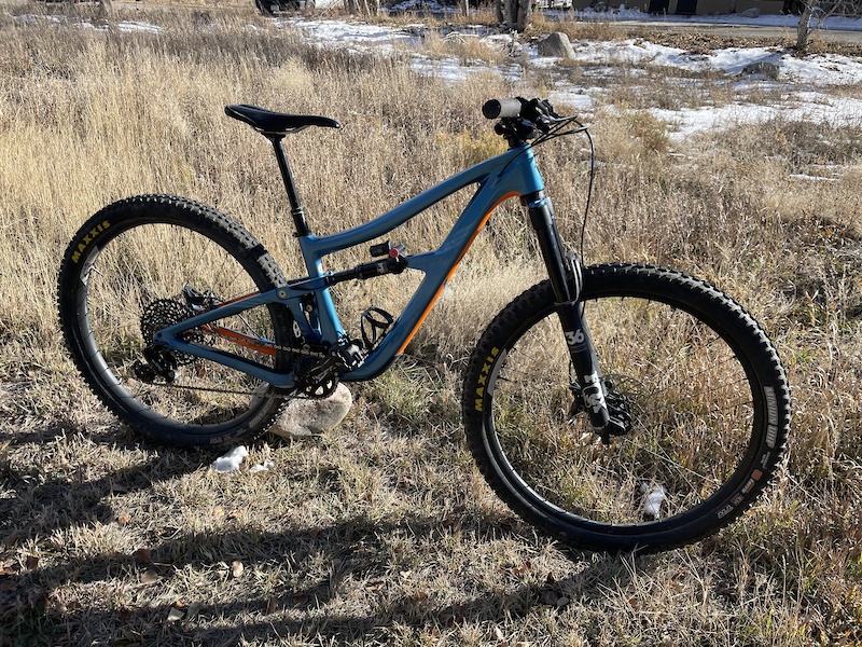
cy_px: 324
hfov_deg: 67.3
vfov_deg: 53.1
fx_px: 647
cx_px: 431
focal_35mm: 26
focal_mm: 4.2
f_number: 1.6
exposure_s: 1/1453
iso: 32
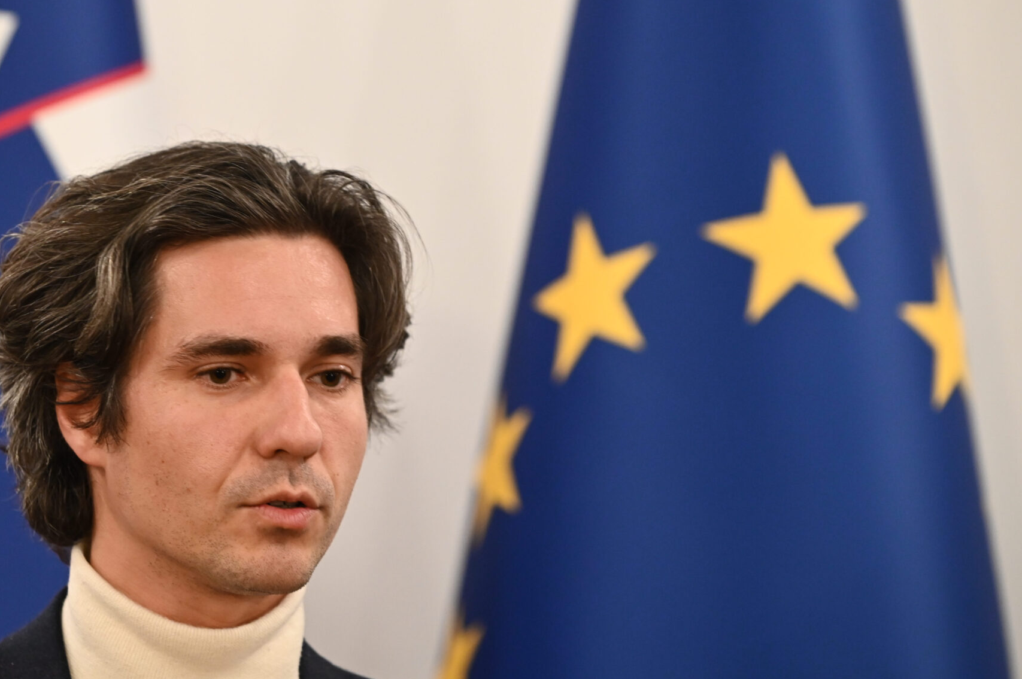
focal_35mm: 225
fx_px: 6382
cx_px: 330
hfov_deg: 9.1
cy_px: 250
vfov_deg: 6.1
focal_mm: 150
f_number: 3.2
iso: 2500
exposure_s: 1/125
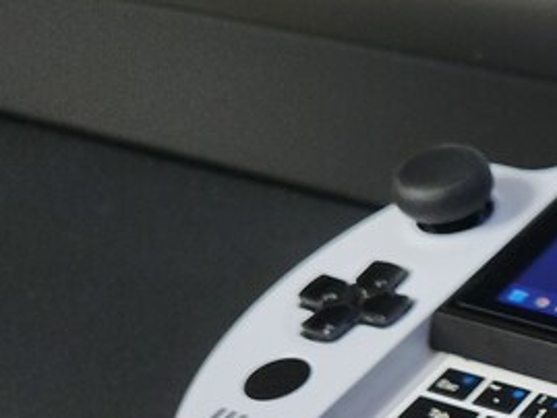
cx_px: 901
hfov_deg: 20.5
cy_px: 483
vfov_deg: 18.3
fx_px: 1240
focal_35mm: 77
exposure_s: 1/60
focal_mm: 5.4
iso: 160
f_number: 1.8
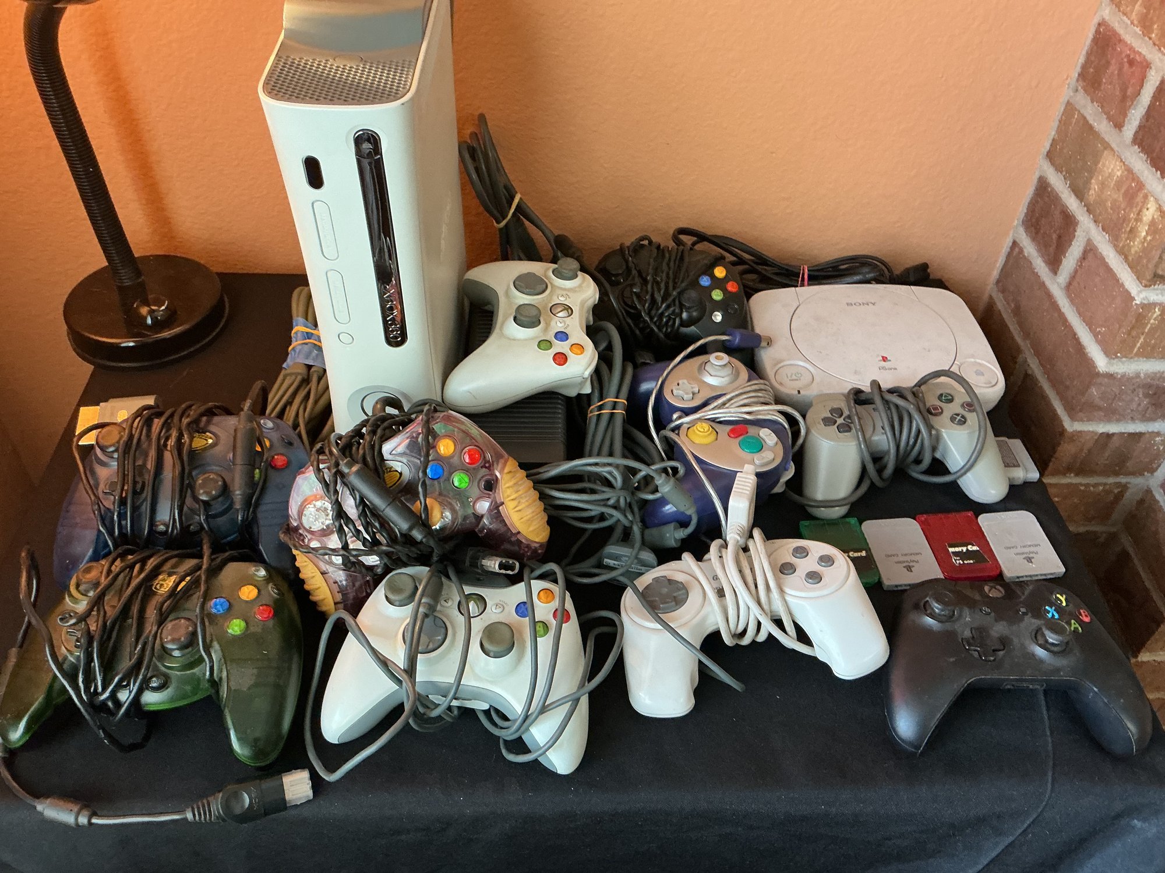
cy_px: 436
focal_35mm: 29
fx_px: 976
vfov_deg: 48.2
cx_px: 582
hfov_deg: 61.7
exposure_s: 1/40
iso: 250
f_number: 1.8
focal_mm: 3
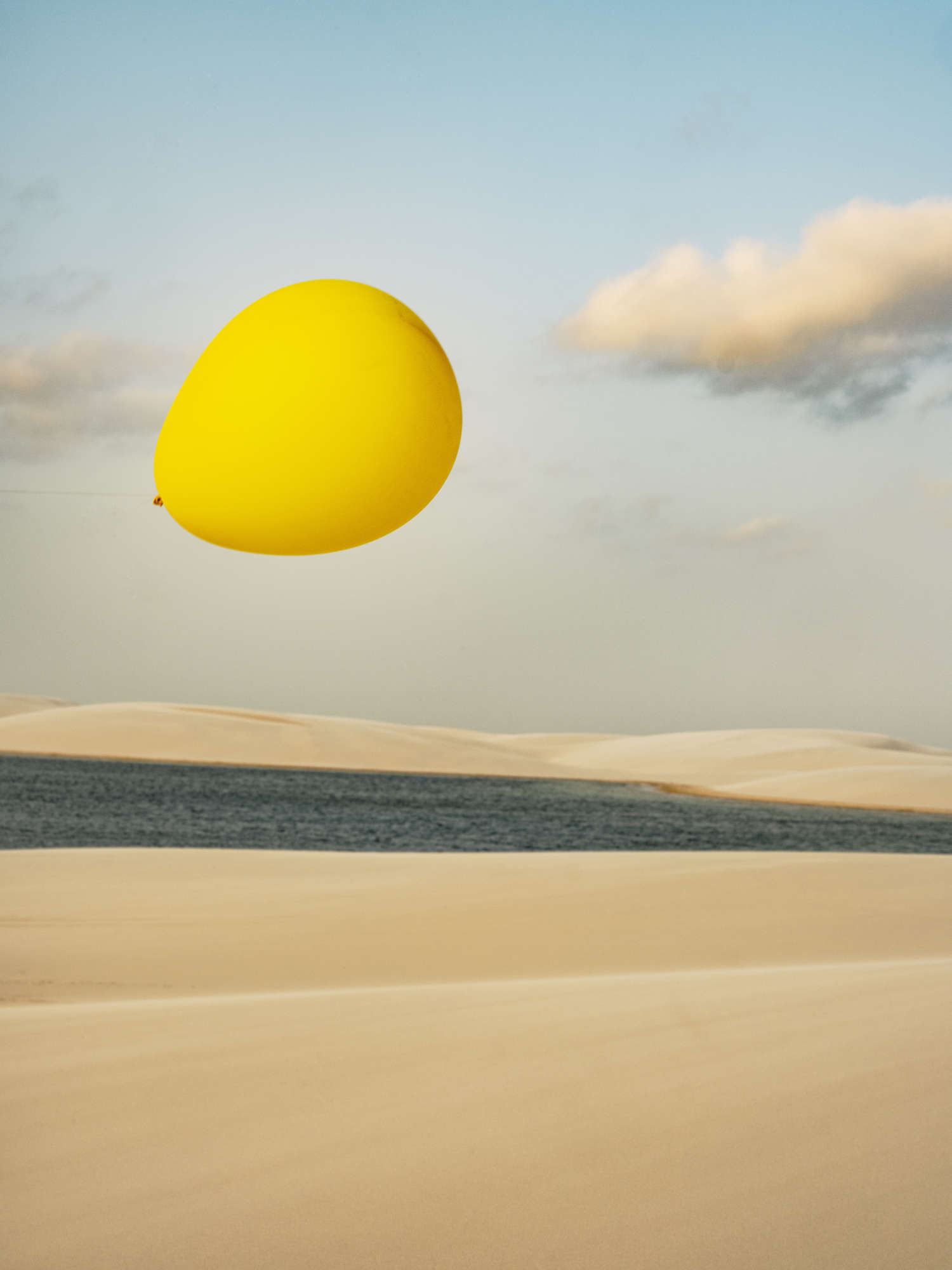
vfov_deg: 30.7
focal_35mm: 63
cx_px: 476
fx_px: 2310
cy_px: 635
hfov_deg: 23.3
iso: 640
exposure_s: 1/320
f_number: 11
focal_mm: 80
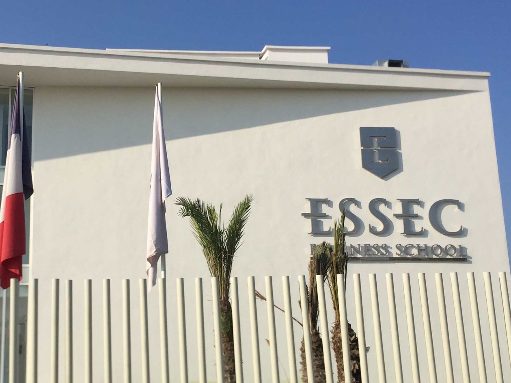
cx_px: 130
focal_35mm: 47
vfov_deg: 30.9
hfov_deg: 39.4
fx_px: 694
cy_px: 204
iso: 32
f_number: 2.2
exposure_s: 1/3049
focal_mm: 4.15
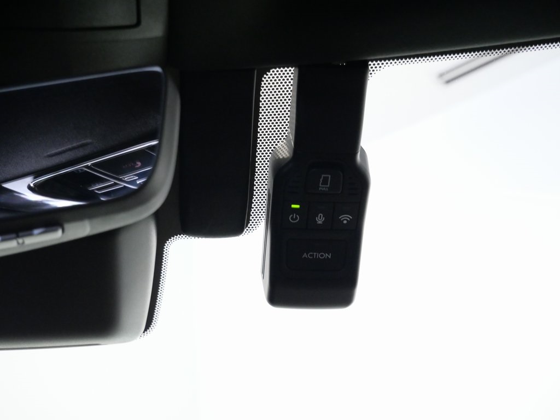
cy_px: 210
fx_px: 712
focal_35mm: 44
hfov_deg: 42.9
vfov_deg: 32.9
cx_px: 280
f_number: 4.2
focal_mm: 22
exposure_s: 1/20
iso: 3200
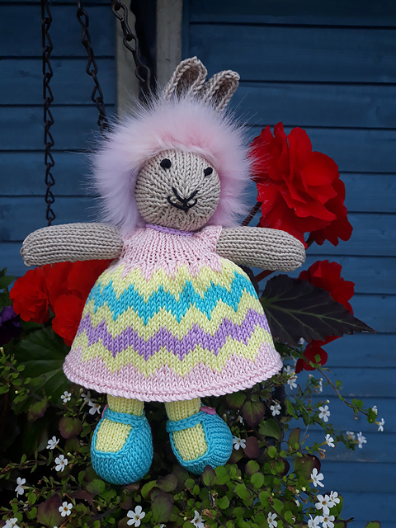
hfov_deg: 51.4
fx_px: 412
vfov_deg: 65.3
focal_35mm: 27
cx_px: 198
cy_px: 264
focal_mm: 3.71
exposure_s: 1/879
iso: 40
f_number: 1.7
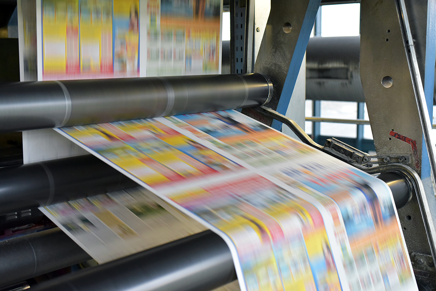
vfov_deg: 27.0
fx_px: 606
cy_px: 146
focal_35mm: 50
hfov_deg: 39.6
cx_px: 218
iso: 3200
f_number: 4.5
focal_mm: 50
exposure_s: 1/250
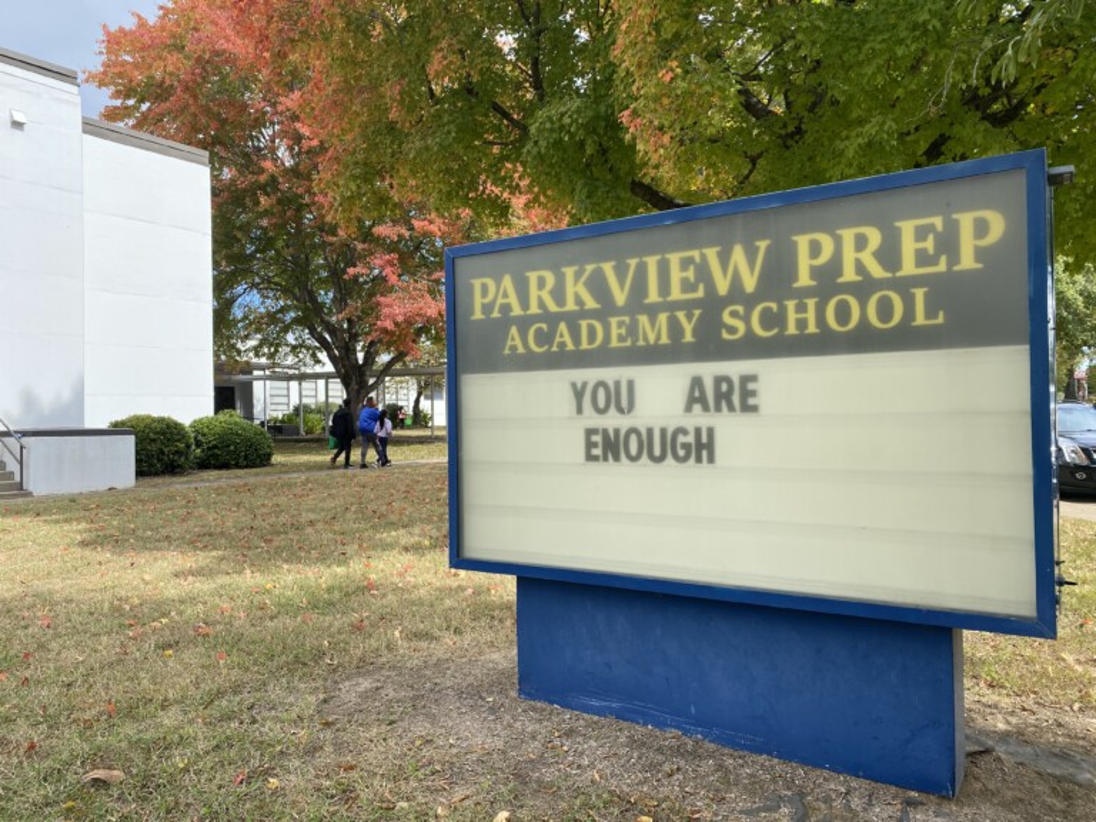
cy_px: 411
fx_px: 823
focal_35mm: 26
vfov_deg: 53.1
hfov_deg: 67.3
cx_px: 548
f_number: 1.8
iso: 32
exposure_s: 1/1135
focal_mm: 4.25
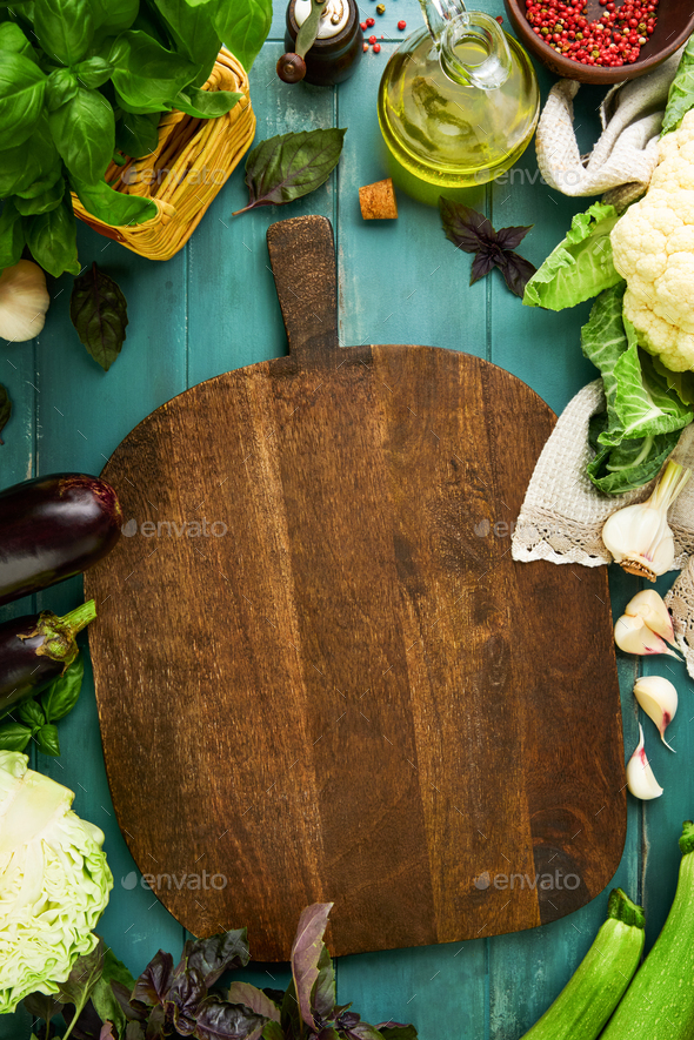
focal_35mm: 41
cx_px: 347
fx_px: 1185
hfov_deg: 32.6
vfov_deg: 47.4
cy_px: 520
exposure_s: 1/160
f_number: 13
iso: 160
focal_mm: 27.4
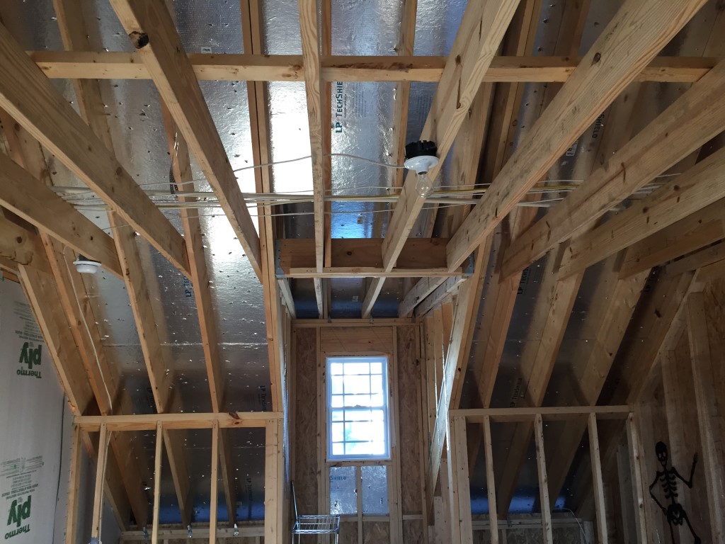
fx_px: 607
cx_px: 362
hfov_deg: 61.7
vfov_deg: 48.2
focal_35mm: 29
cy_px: 272
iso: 40
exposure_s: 1/30
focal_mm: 4.15
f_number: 2.2
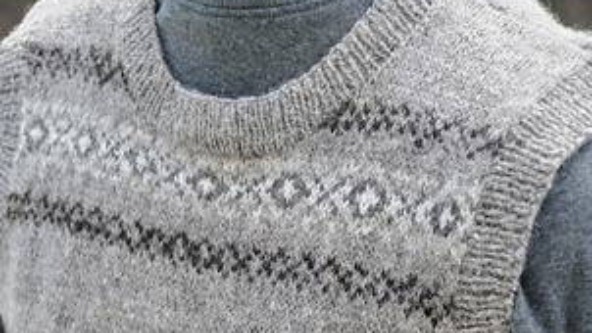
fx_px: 2243
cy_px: 464
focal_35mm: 143
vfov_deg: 8.4
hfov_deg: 15.0
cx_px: 294
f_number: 4.8
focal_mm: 55
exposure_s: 1/200
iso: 1600
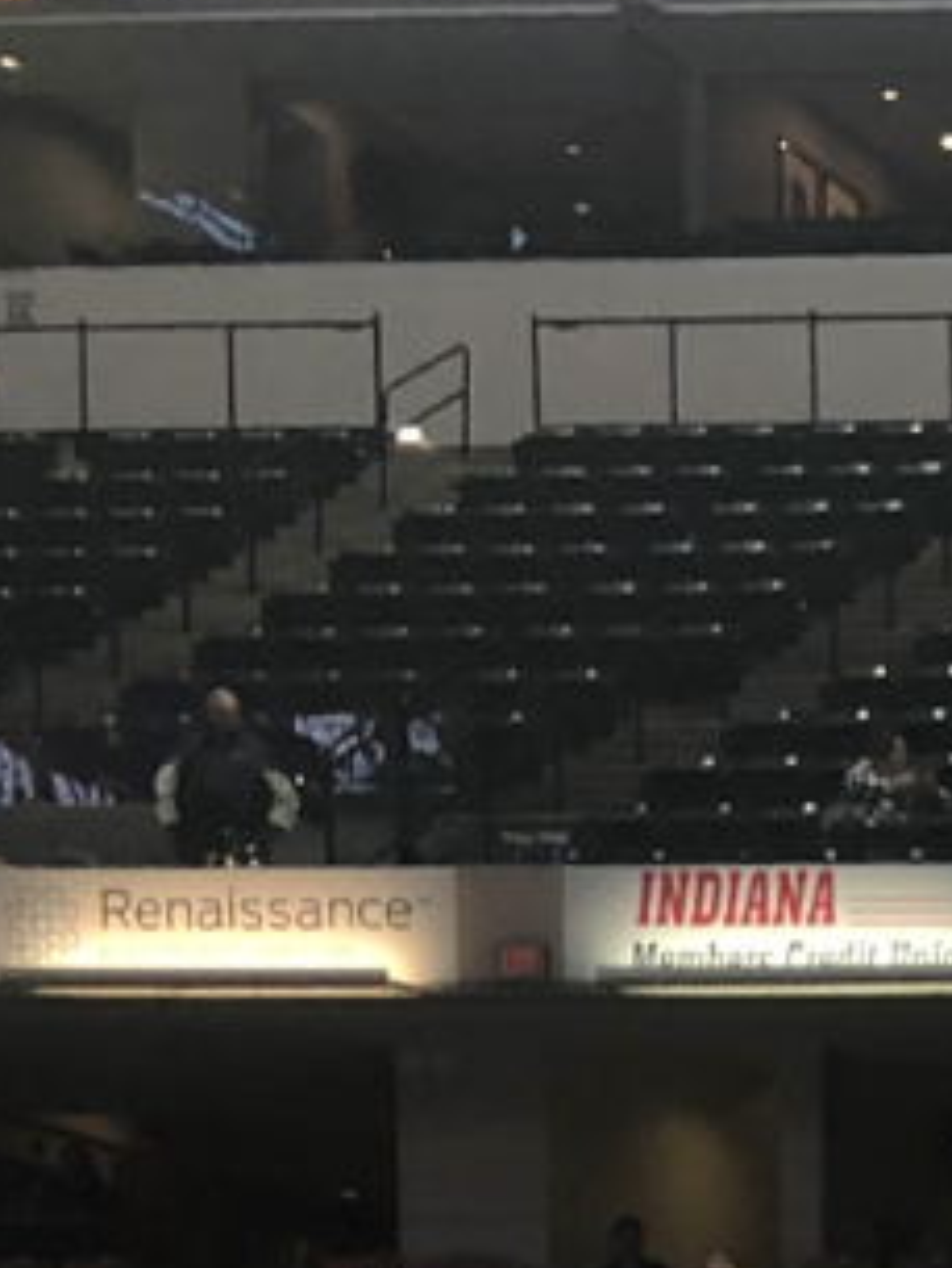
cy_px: 2461
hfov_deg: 8.4
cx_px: 2902
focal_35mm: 147
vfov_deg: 12.1
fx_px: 5387
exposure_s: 1/30
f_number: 1.8
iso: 25
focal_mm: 3.99
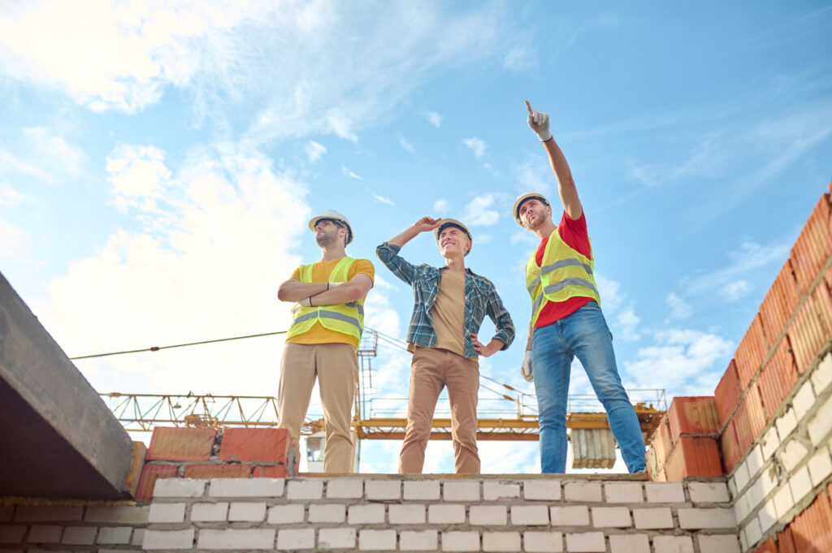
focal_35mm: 35
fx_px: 808
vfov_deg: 37.8
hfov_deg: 54.5
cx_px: 416
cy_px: 276
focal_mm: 35
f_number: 2.5
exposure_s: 1/5000
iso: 320
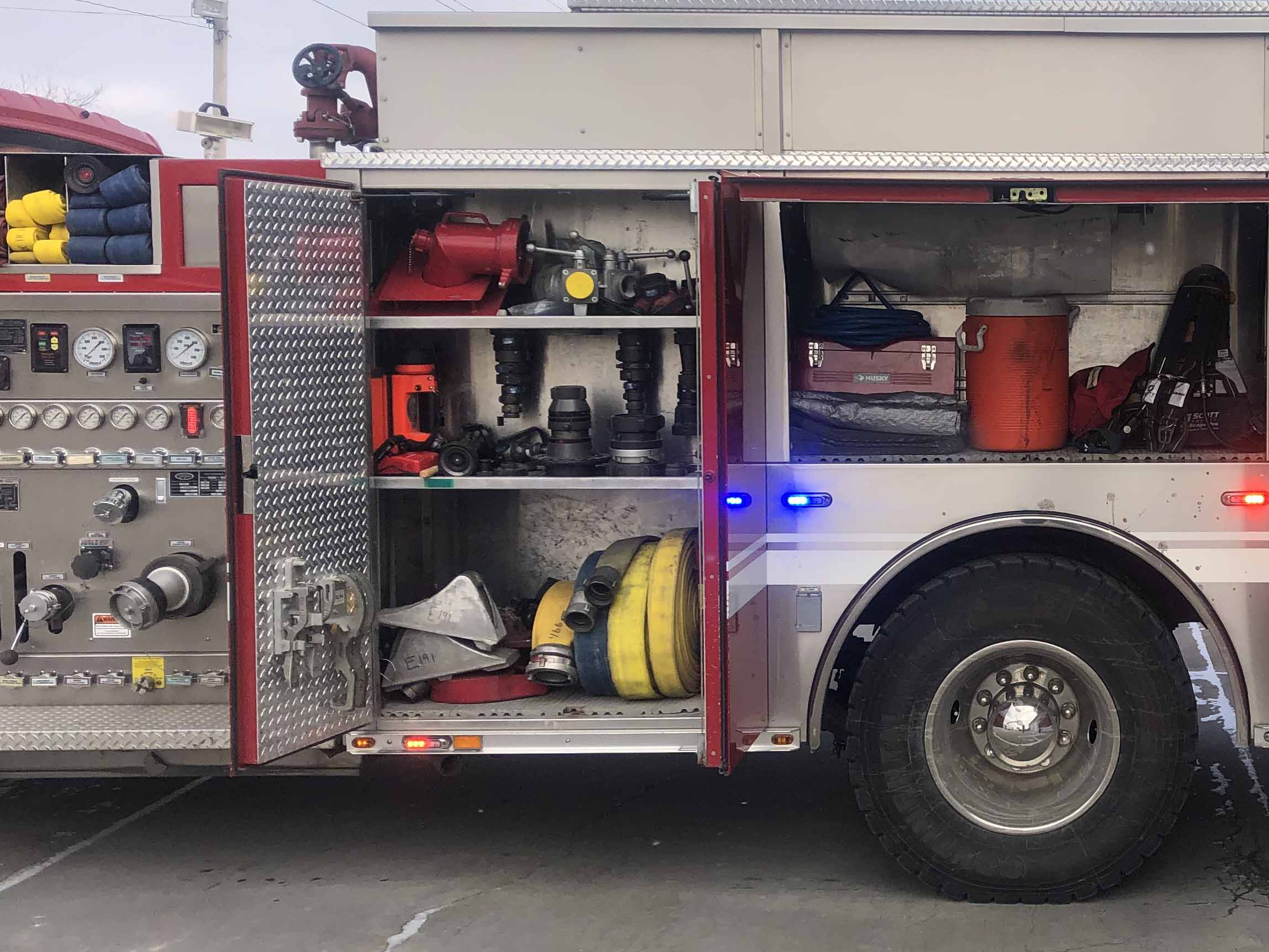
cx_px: 1085
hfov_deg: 37.0
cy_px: 438
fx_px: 1796
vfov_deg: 29.7
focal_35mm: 49
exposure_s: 1/1056
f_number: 1.8
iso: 20
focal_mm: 4
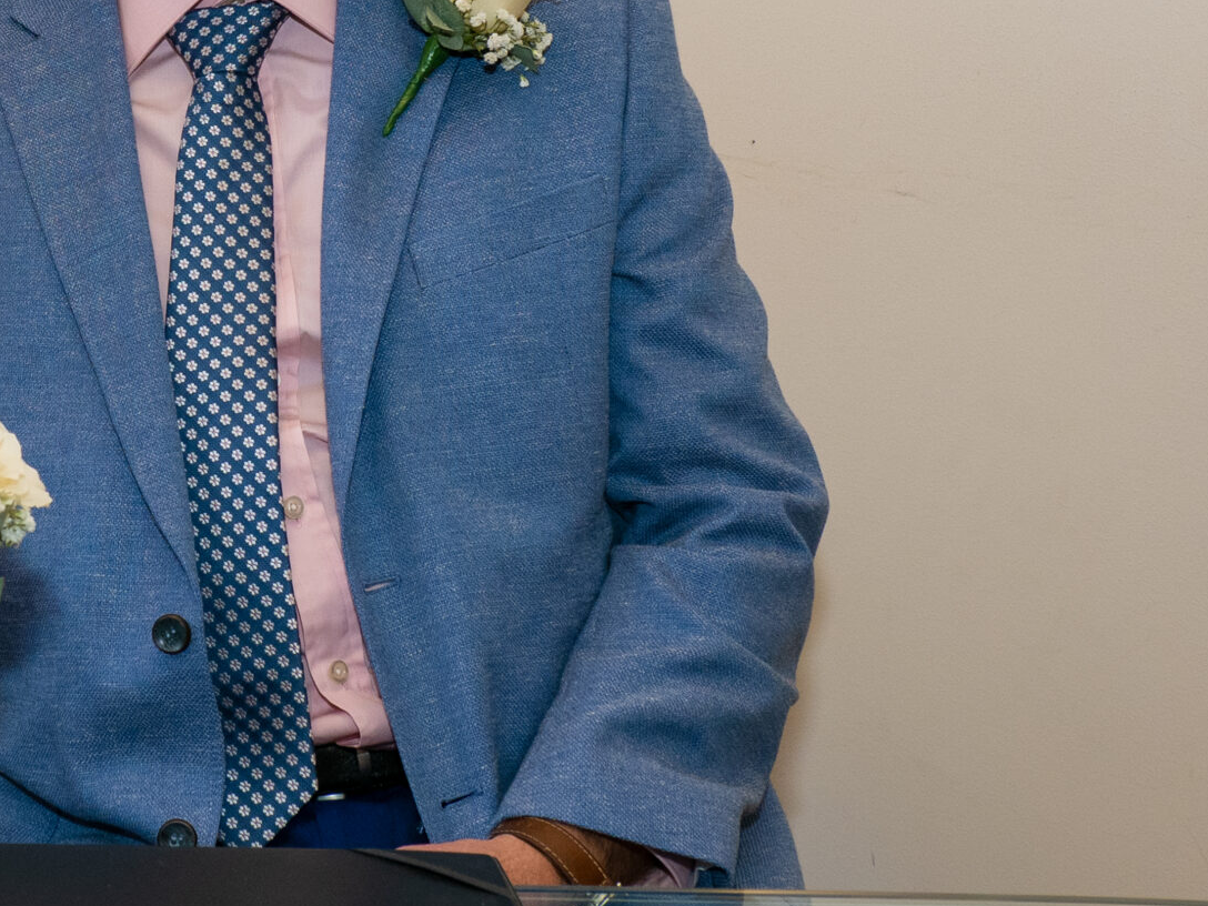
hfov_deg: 23.0
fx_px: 2792
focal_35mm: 80
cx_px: -125
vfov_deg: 18.4
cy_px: 273
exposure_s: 1/60
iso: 200
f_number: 4.5
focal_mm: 17
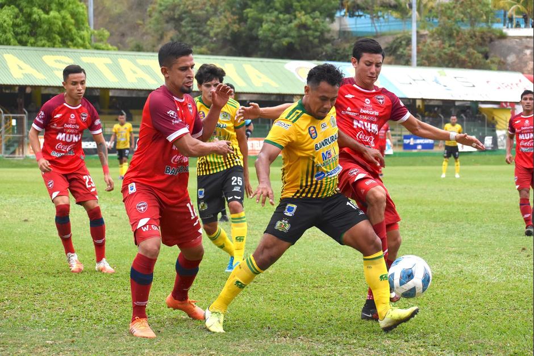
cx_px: 267
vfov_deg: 13.0
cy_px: 178
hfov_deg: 19.5
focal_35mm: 105
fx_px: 1558
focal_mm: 70
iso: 1100
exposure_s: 1/1000
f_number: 5.6
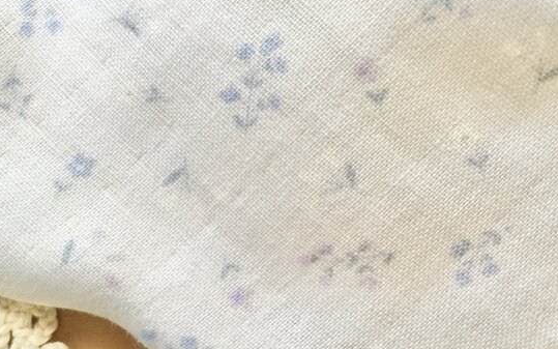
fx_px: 593
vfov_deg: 32.7
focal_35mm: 39
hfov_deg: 50.4
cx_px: 262
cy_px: 142
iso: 80
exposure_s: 1/30
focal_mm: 3.3
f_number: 2.4
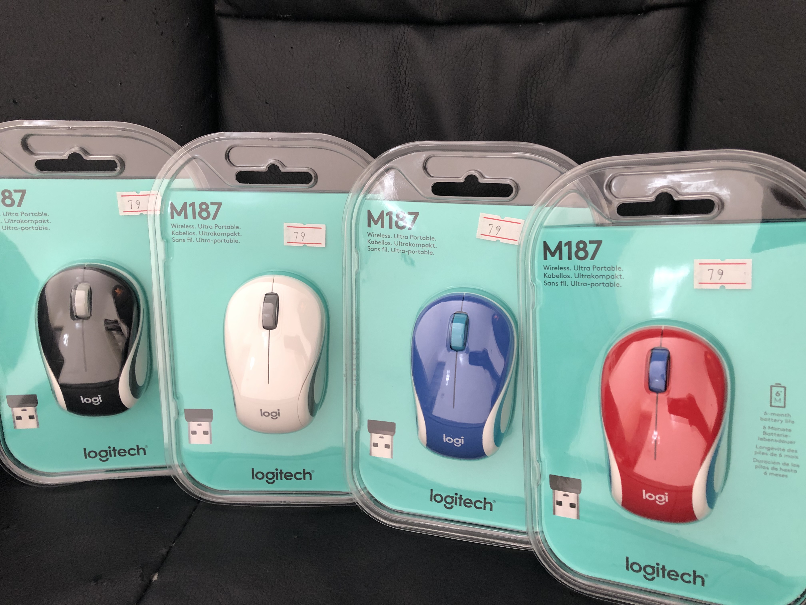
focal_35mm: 28
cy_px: 302
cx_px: 403
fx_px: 652
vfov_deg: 49.7
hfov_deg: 63.4
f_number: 1.8
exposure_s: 1/15
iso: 50
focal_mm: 3.99
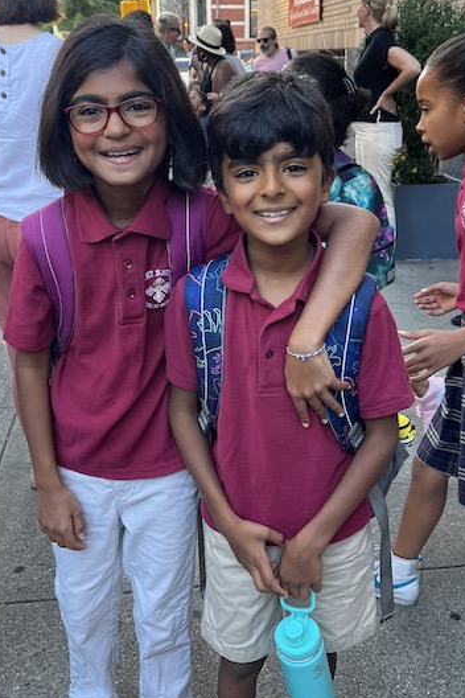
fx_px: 794
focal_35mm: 41
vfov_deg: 47.4
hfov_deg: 32.6
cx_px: 255
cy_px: 345
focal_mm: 5.1
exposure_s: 1/121
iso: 100
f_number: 1.6
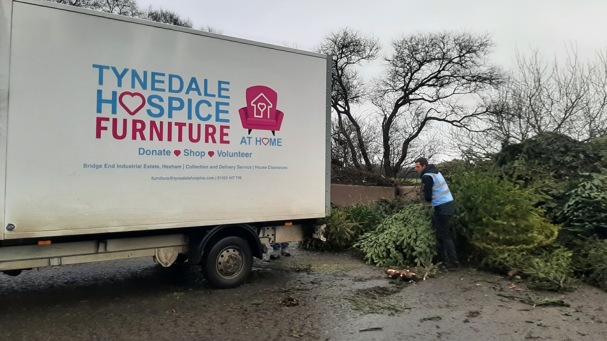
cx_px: 301
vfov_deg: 40.0
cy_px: 140
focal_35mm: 29
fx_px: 467
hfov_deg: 66.1
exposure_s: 1/358
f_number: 1.7
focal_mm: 3.93
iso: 40
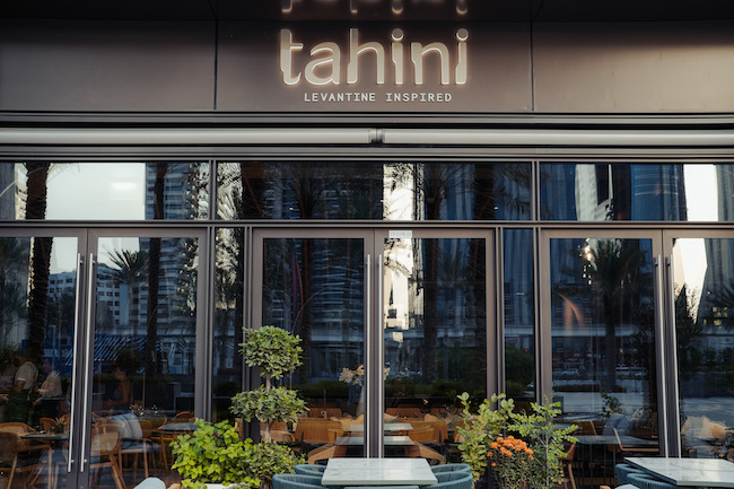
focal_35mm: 50
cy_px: 244
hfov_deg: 39.6
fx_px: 1019
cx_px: 367
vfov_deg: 27.0
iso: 320
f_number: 5
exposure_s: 1/100
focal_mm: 50
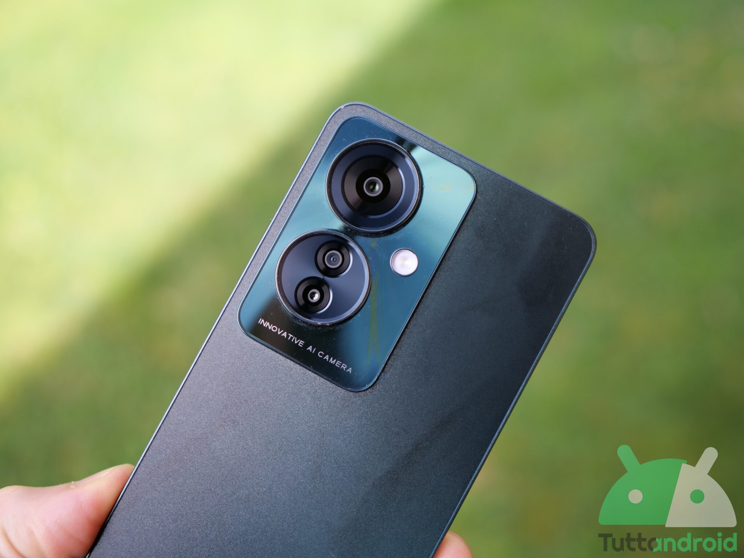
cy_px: 279
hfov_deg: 56.8
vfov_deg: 44.2
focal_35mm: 32
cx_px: 372
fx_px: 688
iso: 200
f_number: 1.6
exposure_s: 1/1600
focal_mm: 16
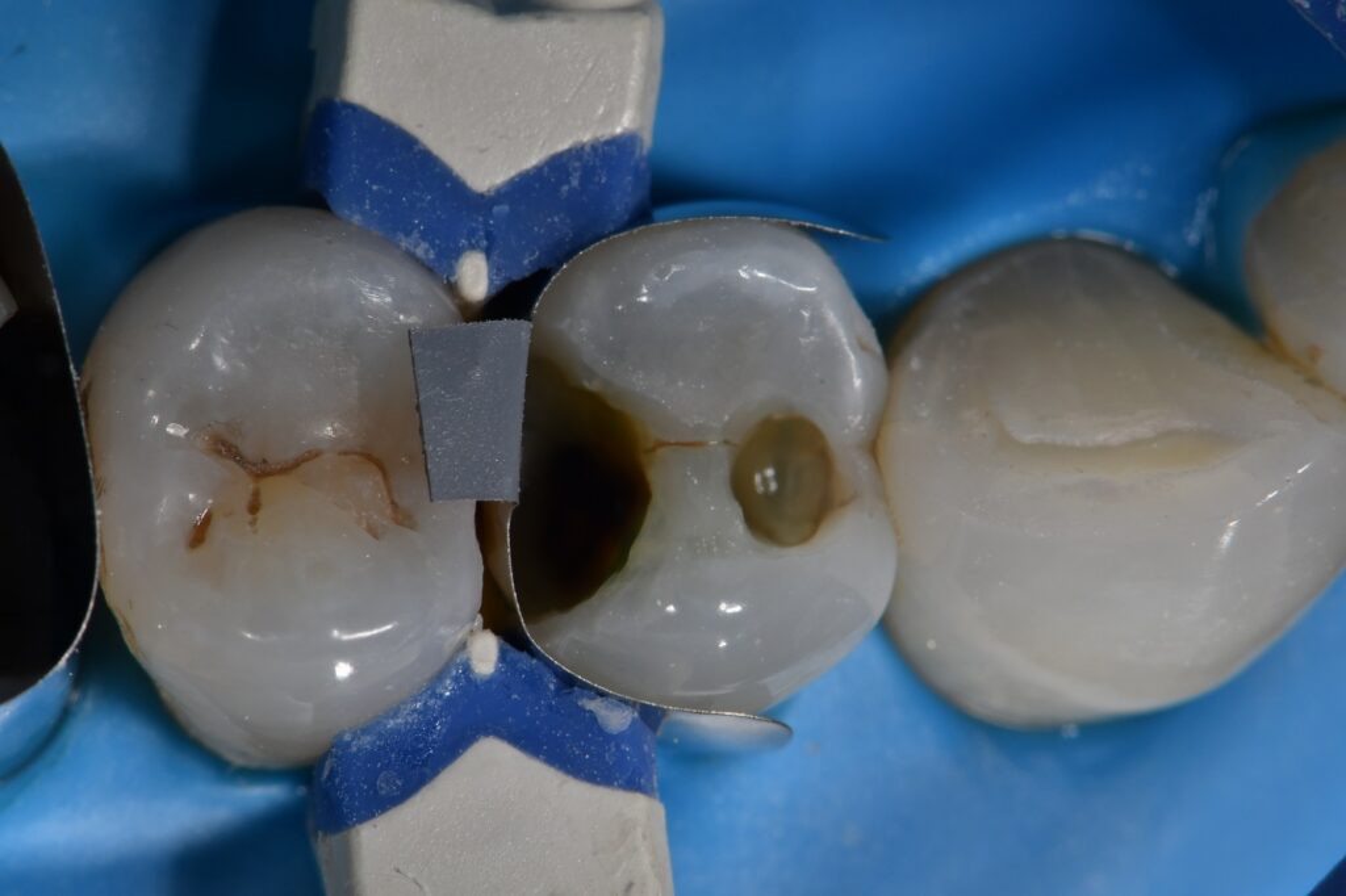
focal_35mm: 157
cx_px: 673
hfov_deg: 13.1
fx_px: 5868
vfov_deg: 8.7
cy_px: 448
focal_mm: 105
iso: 200
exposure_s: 1/160
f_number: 32
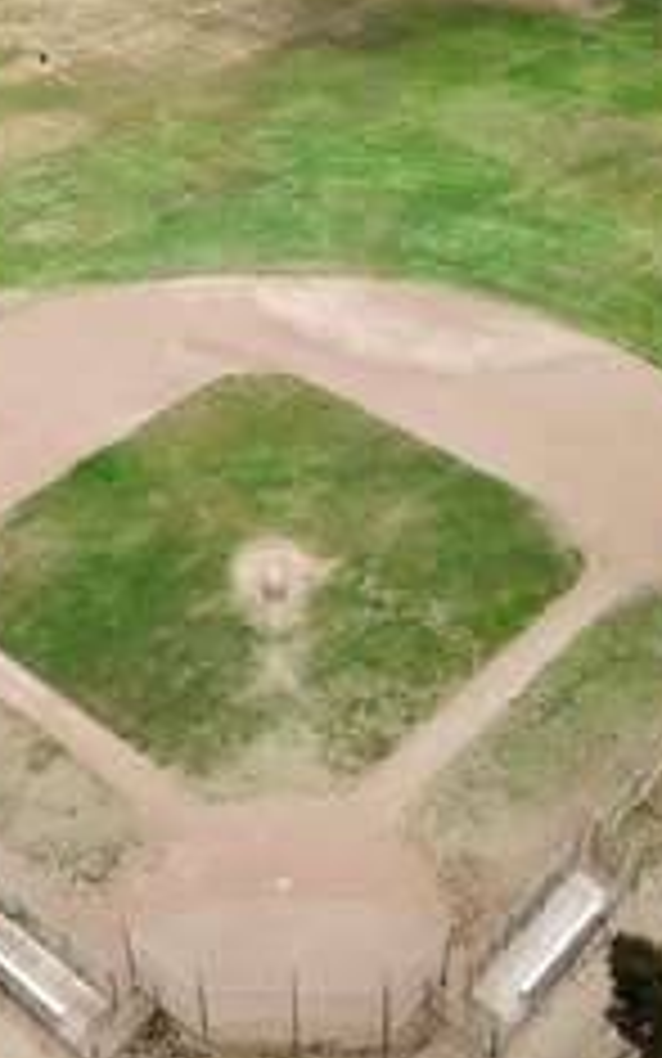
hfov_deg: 27.4
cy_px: 437
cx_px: 329
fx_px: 1356
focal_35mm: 47
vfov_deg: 42.5
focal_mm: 4.73
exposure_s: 1/1524
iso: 100
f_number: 2.2
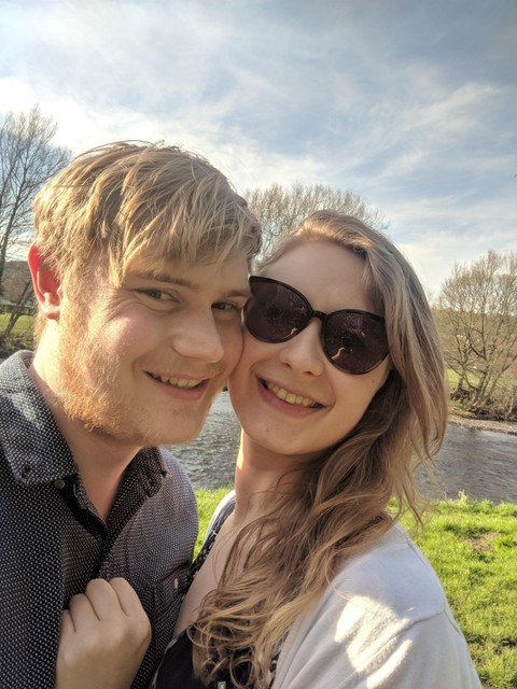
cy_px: 344
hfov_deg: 54.9
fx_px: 498
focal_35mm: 25
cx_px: 258
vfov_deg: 69.4
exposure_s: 1/1076
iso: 58
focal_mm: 3.38
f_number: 2.4
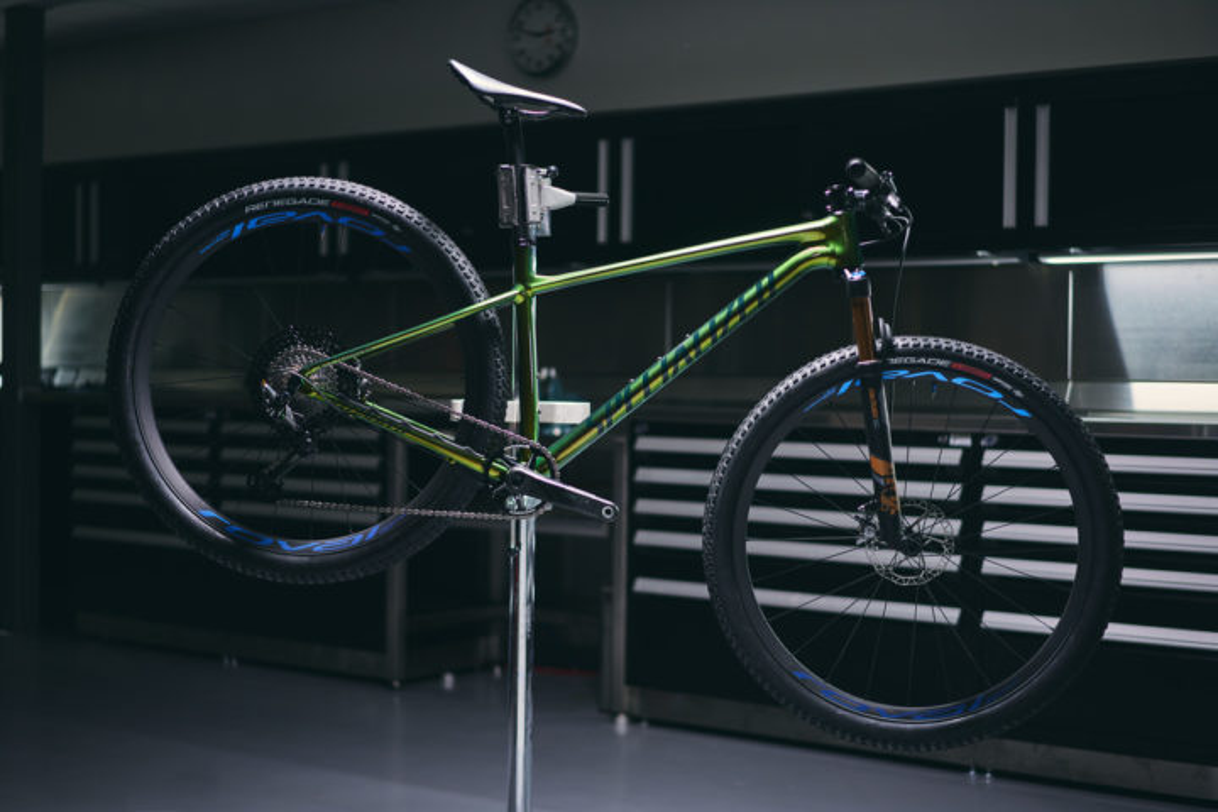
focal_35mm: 55
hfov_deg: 36.2
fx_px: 1861
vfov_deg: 24.6
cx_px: 609
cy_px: 406
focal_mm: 55
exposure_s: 1/15
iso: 100
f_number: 1.8
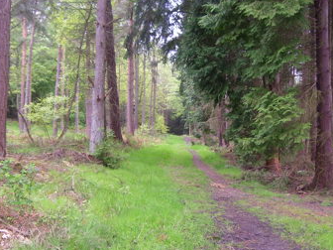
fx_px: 548
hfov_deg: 33.8
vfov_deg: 25.7
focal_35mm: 57
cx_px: 180
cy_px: 123
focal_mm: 6
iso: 80
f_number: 2.7
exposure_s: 1/60
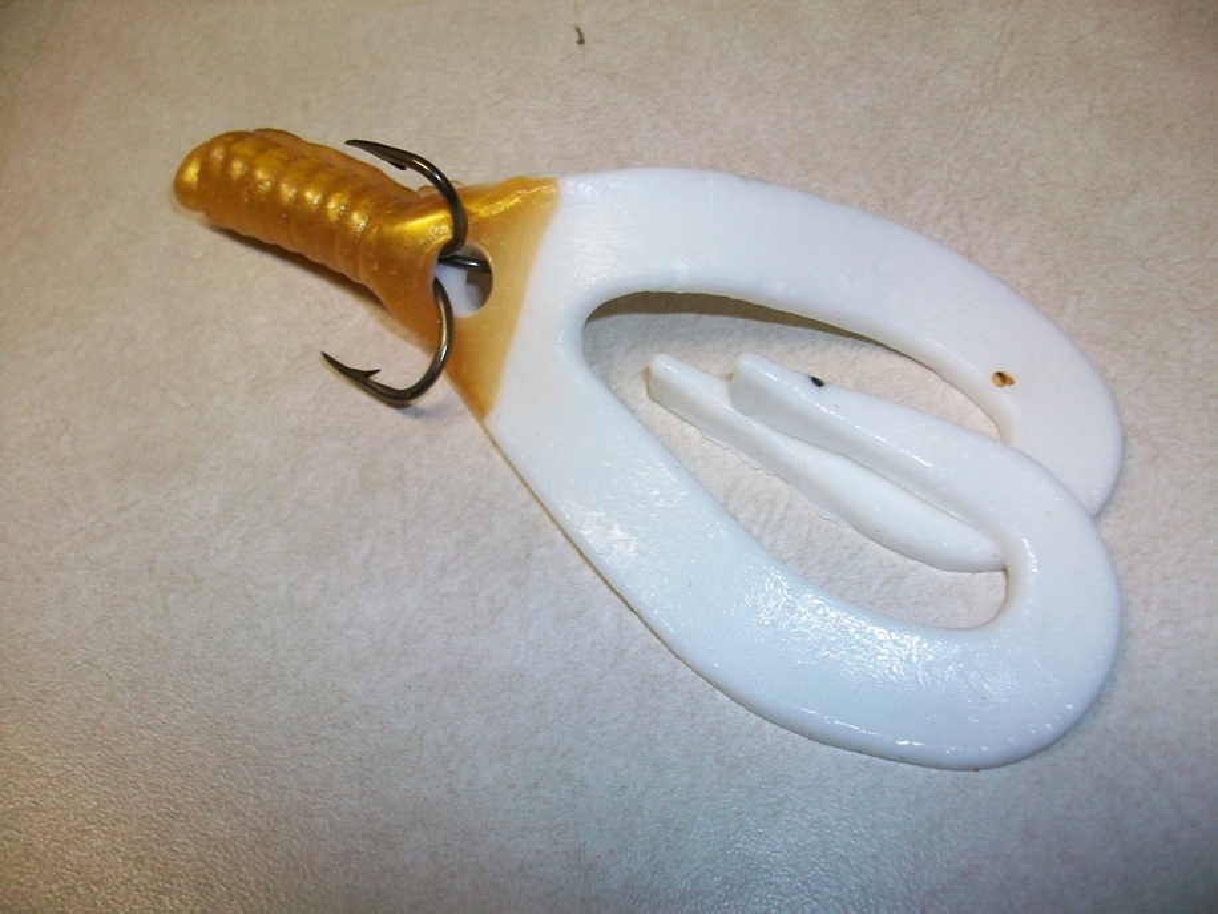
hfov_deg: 56.8
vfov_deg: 44.2
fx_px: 1126
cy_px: 457
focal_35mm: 32
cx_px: 609
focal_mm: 5.7
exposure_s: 1/60
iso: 160
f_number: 2.8
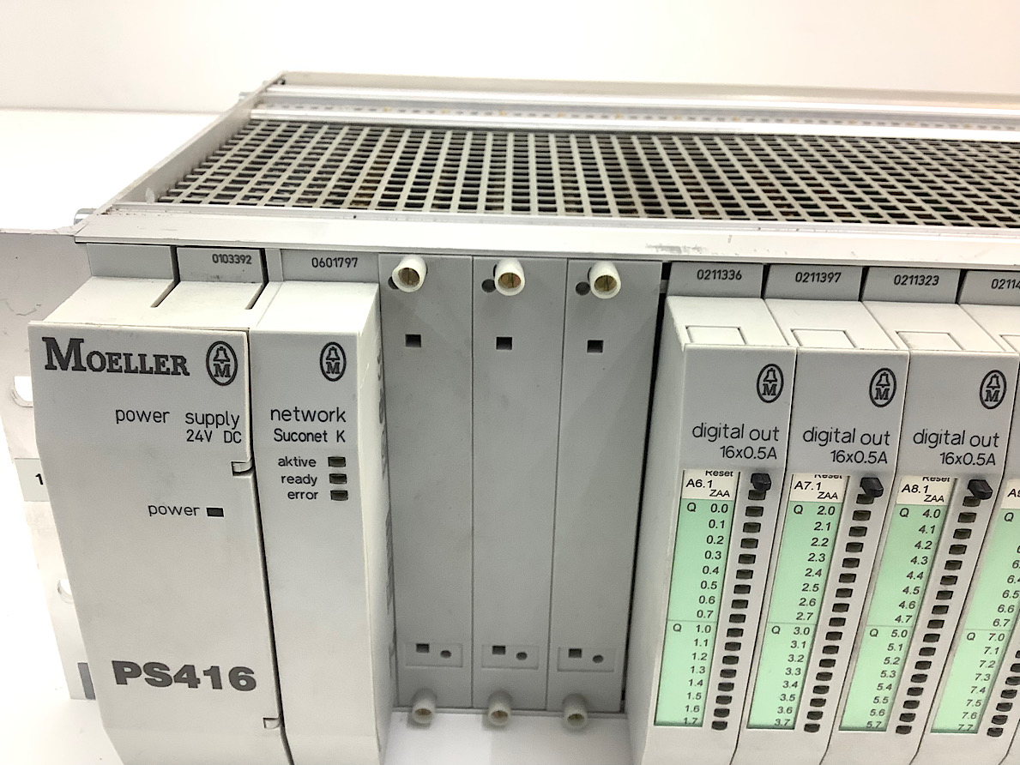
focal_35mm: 31
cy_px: 382
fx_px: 914
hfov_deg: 58.3
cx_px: 510
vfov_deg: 45.4
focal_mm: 3.3
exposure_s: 1/50
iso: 100
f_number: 2.4
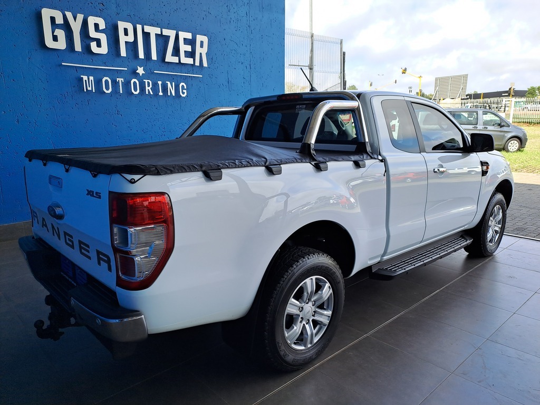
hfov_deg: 69.4
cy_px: 202
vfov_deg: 54.9
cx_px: 270
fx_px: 390
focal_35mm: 25
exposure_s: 1/286
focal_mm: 4.65
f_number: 1.8
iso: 32
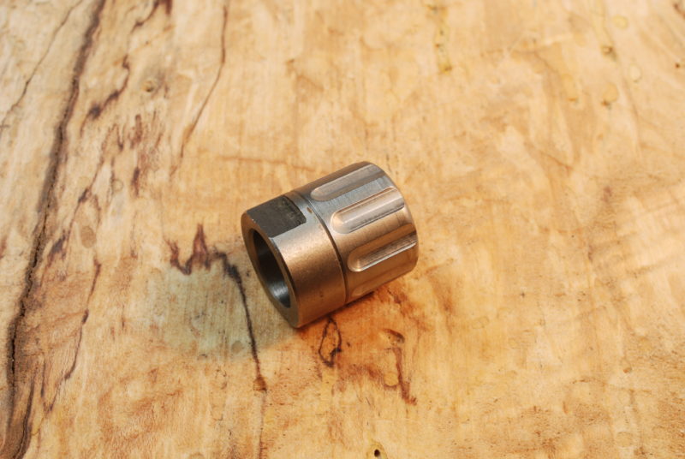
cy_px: 230
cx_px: 342
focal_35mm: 60
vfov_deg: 22.7
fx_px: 1143
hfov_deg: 33.4
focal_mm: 40
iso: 200
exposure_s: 1/13
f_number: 22
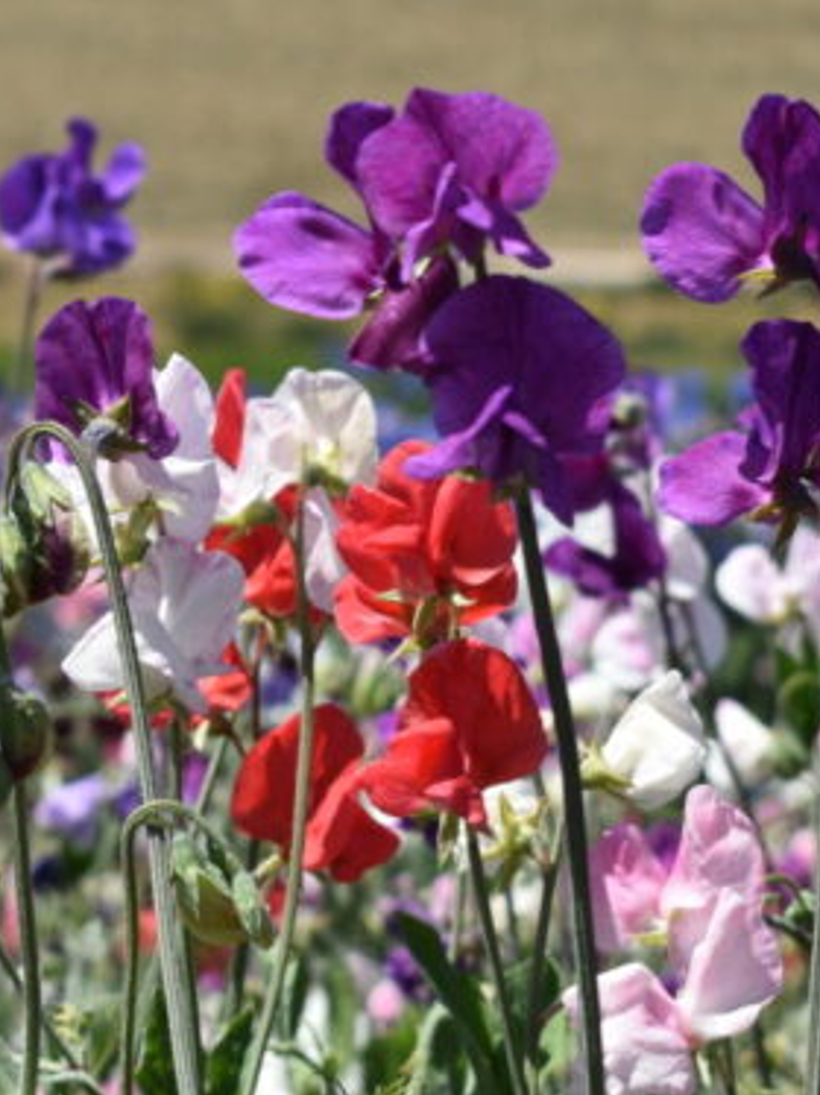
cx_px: 644
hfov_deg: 6.8
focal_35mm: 217
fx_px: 6872
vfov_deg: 9.1
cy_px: 482
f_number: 8
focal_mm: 55
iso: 100
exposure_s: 1/250
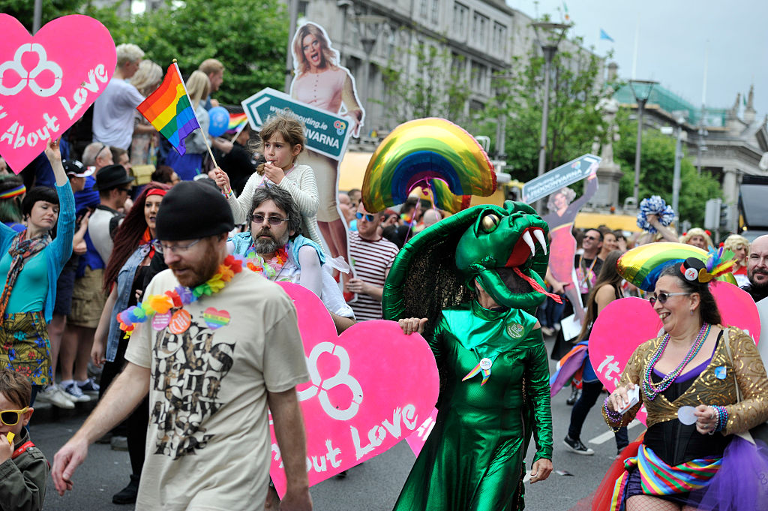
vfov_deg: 19.4
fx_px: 1492
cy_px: 256
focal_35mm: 70
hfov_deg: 28.9
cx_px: 384
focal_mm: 70
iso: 640
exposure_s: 1/2000
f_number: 3.5
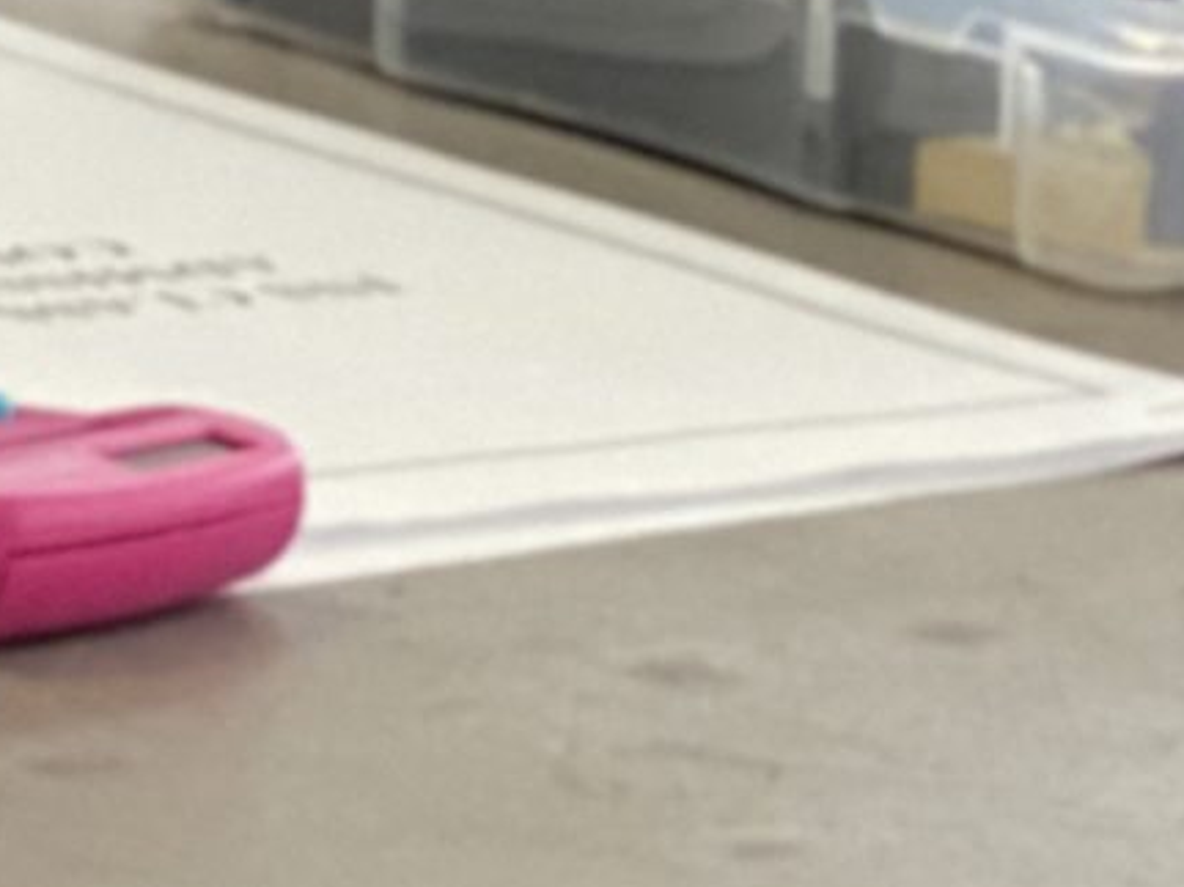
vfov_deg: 4.7
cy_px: -1225
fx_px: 10566
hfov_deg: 6.0
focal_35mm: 309
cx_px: -2104
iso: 250
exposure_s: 1/31
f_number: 2
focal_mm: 6
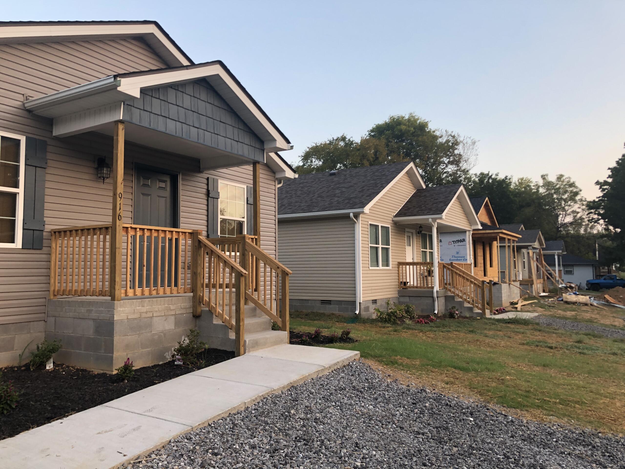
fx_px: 506
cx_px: 312
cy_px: 234
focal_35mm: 28
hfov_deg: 63.4
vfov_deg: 49.7
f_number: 1.8
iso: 32
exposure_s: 1/120
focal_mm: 3.99
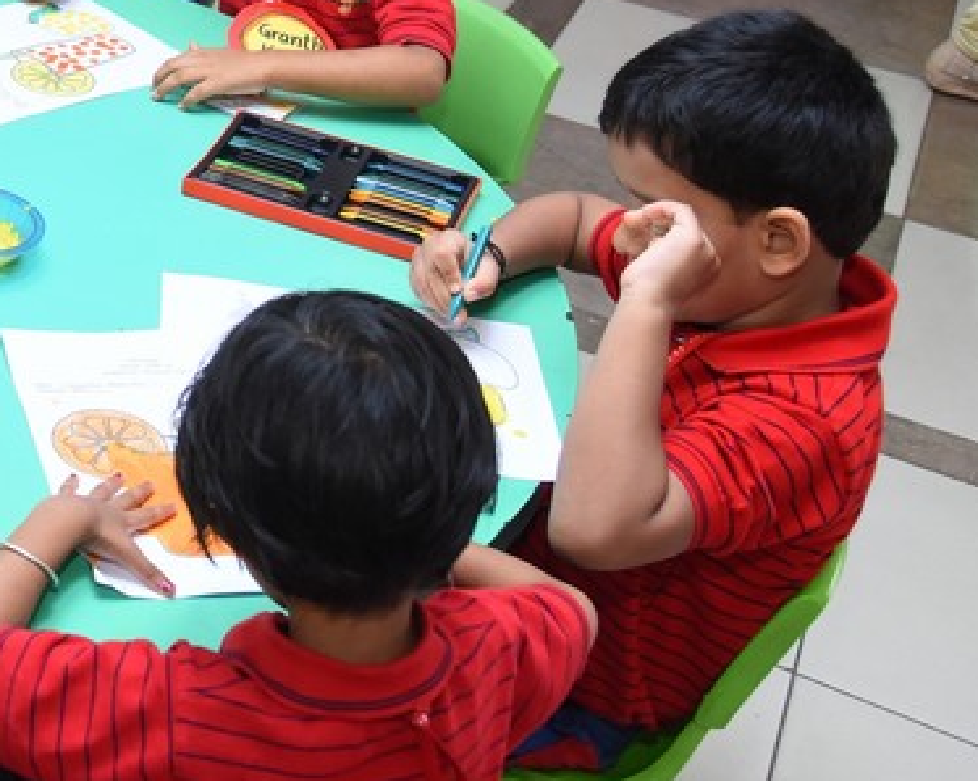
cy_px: 81
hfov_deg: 25.3
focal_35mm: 68
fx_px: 1967
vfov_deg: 22.0
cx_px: -173
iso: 2000
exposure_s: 1/200
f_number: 4.5
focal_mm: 30
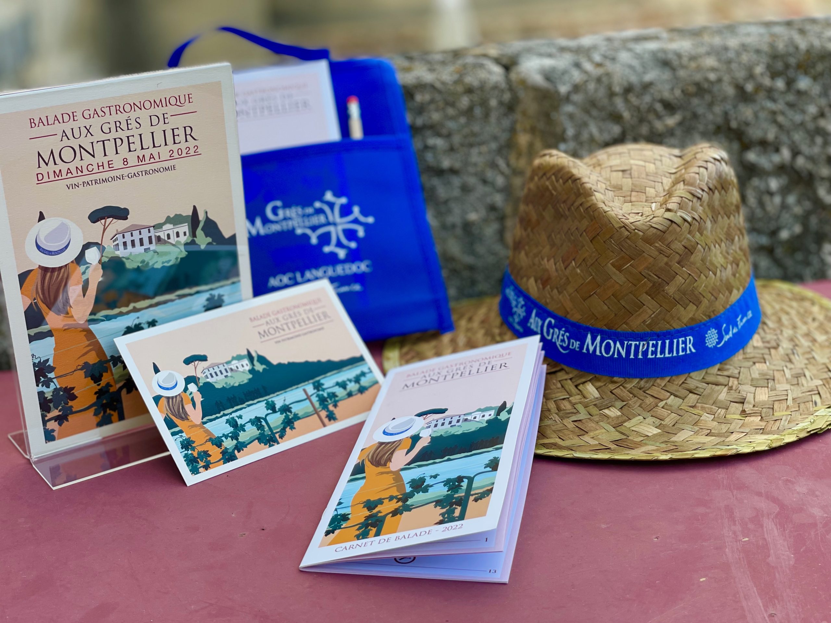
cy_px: 312
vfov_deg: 28.0
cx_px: 416
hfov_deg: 36.8
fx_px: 1248
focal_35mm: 52
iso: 32
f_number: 2
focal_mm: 6
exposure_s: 1/266
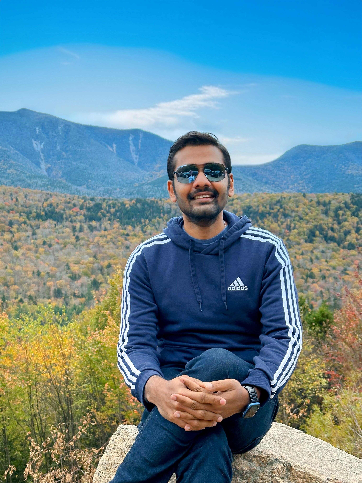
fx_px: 669
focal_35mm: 48
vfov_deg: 39.7
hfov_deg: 30.3
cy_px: 242
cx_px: 181
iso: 64
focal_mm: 6.86
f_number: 1.78
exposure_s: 1/1030
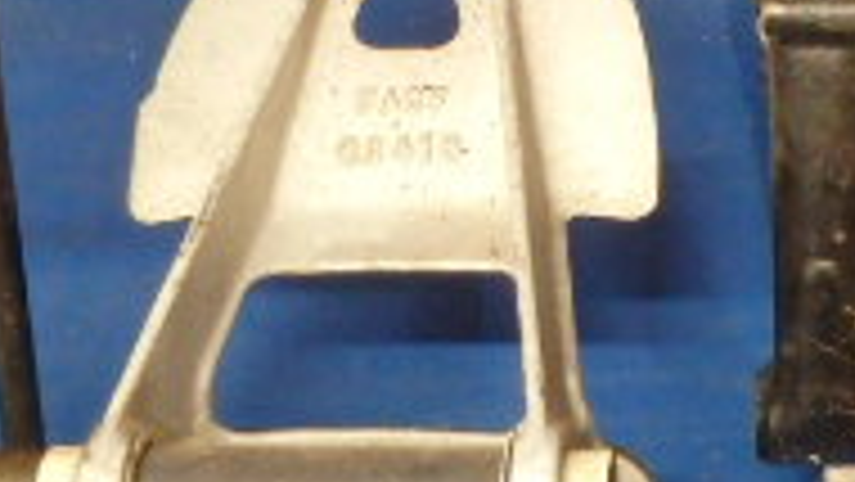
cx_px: 738
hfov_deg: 20.4
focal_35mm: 103
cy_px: 5
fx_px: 2336
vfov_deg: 11.7
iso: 1250
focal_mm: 5
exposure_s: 1/30
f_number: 3.9
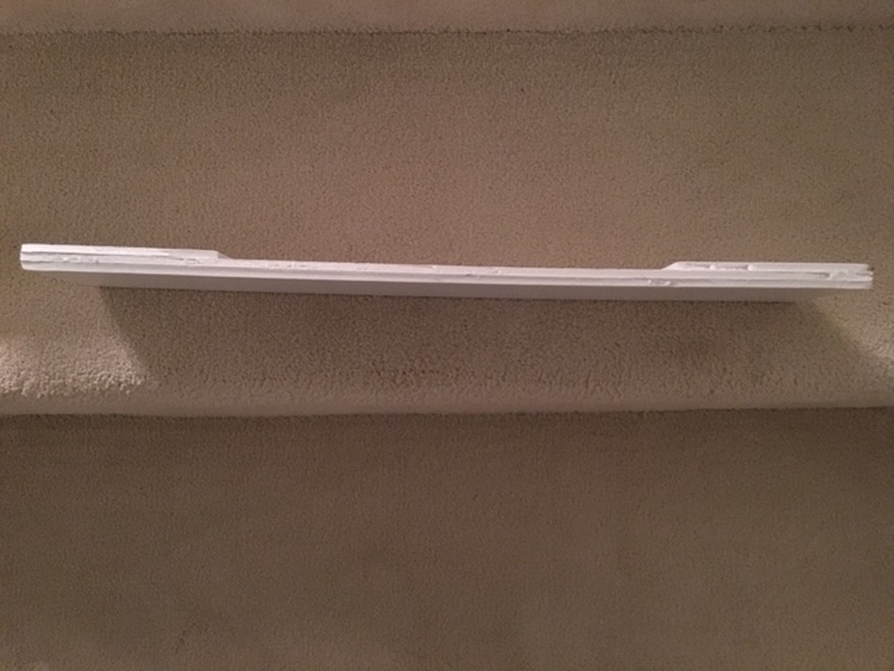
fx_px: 749
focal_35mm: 29
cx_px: 447
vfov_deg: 48.2
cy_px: 336
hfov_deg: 61.7
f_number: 2.2
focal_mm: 4.15
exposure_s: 1/15
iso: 640
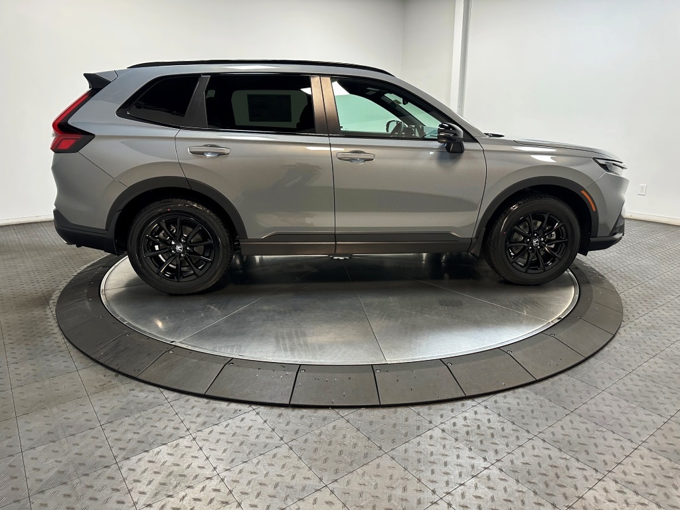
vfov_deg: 56.8
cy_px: 255
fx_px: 471
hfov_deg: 71.6
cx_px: 340
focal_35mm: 24
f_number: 1.78
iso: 400
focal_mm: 6.86
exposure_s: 1/60
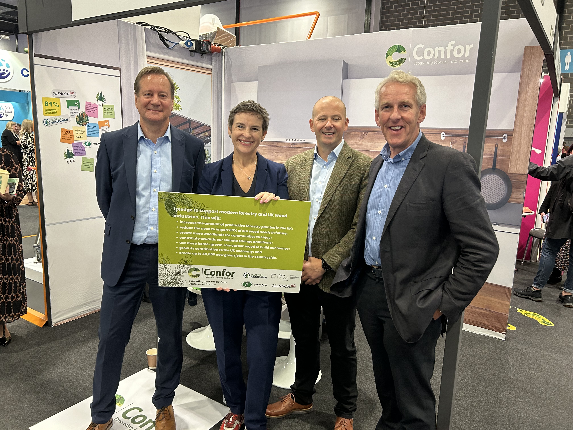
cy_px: 215
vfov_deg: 53.1
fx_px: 430
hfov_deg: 67.3
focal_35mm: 26
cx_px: 286
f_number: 1.5
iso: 200
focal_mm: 5.7
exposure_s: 1/50
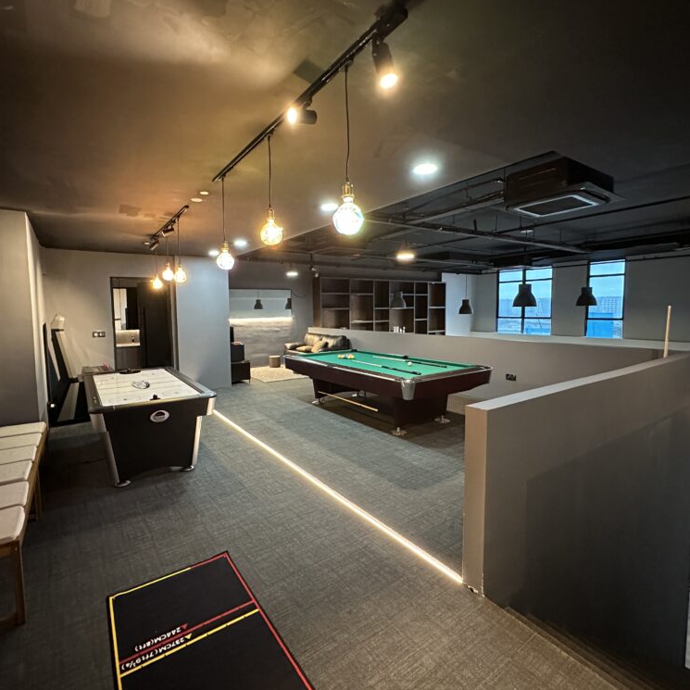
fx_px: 383
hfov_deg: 83.8
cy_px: 338
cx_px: 320
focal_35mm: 17
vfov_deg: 84.0
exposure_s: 1/50
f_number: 2.2
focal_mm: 2.22
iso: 1000
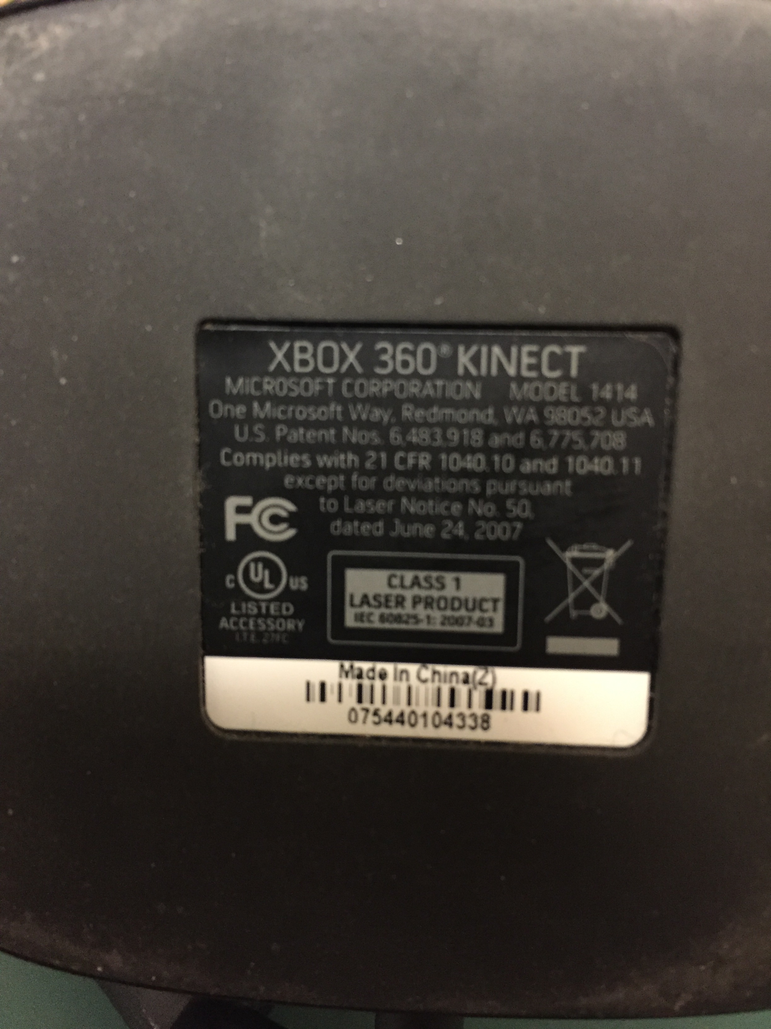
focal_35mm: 29
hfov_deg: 48.2
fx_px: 861
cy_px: 514
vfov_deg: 61.7
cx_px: 386
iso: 500
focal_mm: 4.15
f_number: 2.2
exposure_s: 1/15
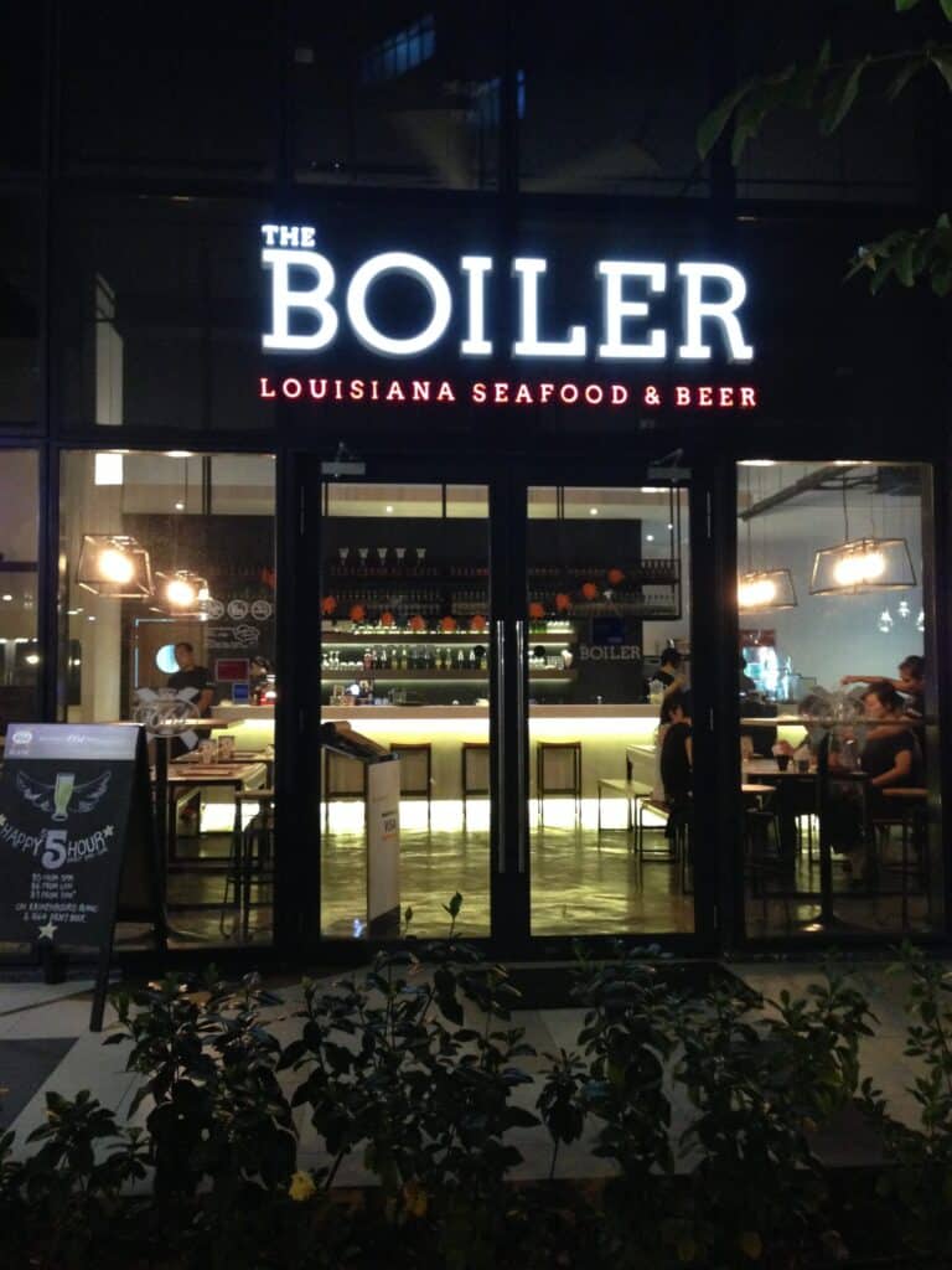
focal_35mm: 33
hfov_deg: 42.9
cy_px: 635
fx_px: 1210
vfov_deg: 55.4
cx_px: 476
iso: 400
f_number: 2.4
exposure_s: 1/15
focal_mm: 4.12
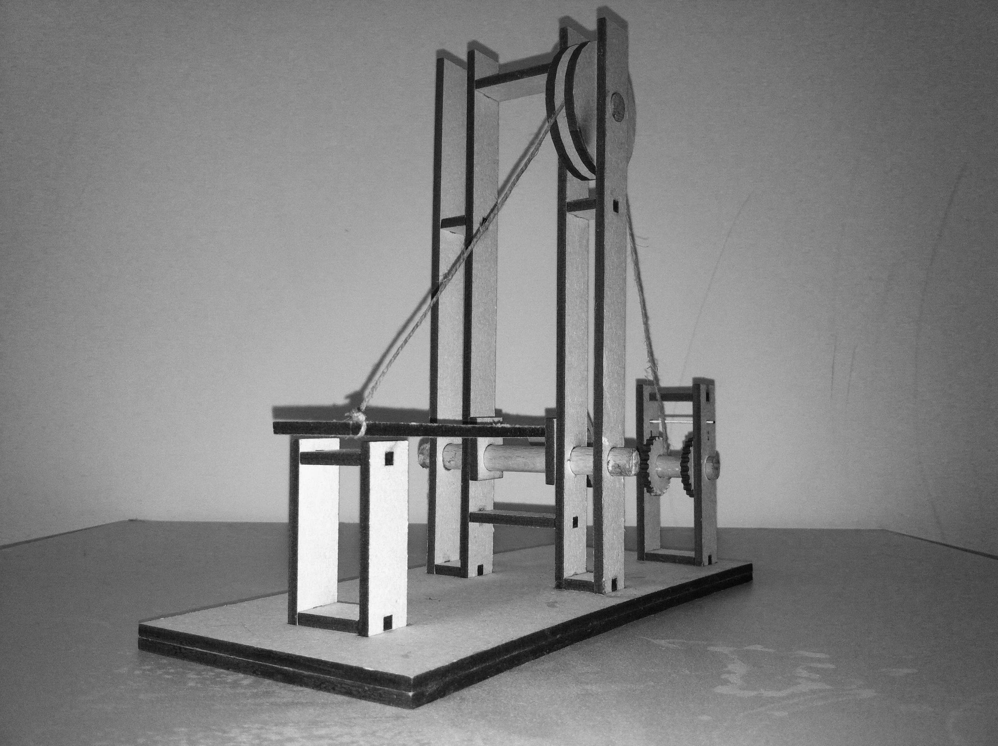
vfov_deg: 40.6
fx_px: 1008
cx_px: 499
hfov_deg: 52.7
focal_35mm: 35
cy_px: 373
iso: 80
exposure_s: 1/52
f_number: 2.8
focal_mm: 3.85
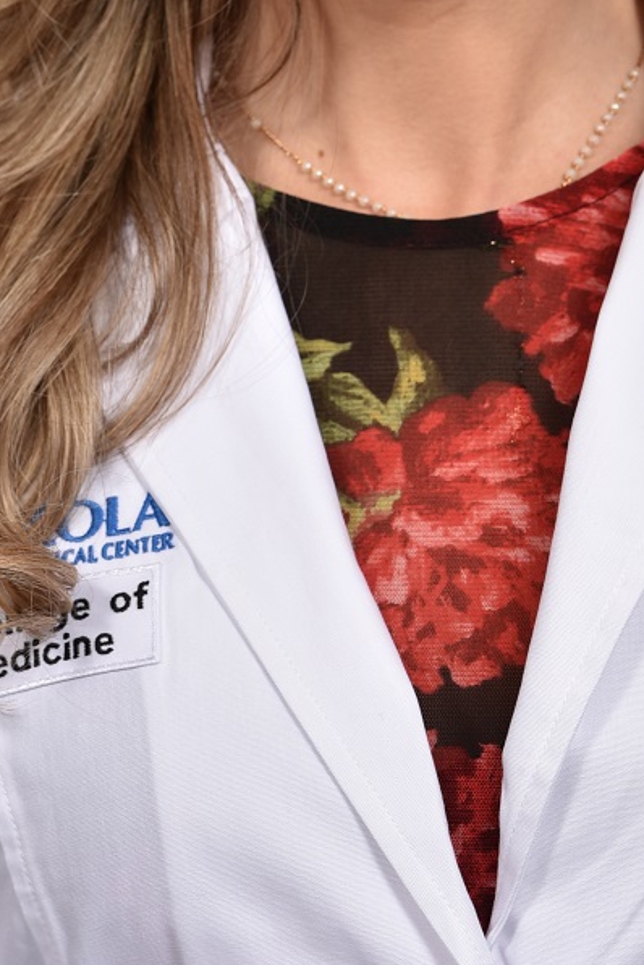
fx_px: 11792
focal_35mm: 440
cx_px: 411
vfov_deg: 4.7
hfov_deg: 3.1
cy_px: -34
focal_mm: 175
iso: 250
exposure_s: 1/160
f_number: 6.3
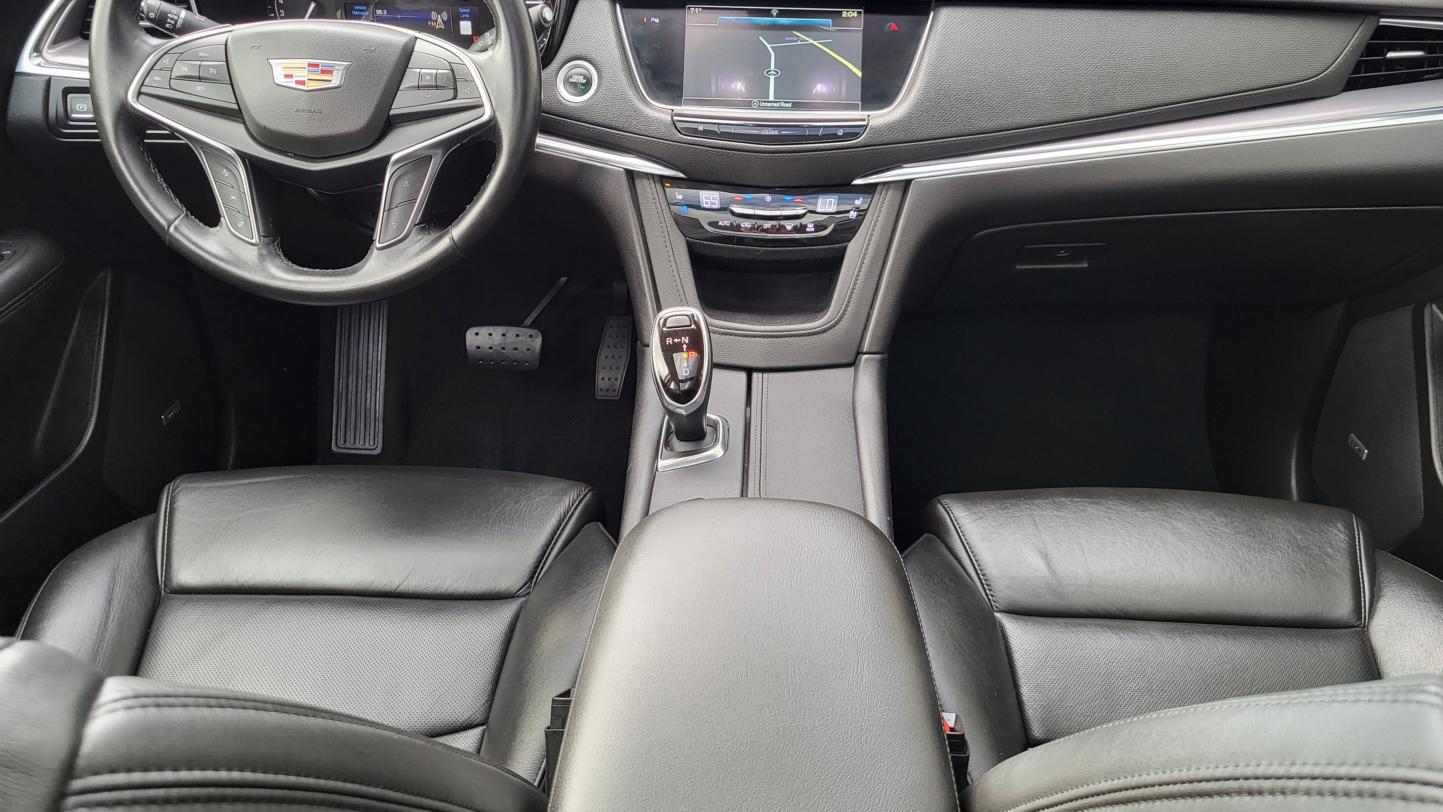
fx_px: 1110
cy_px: 382
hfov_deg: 66.1
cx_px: 734
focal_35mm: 29
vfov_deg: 40.2
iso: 125
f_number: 1.8
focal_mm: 5.4
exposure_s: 1/120
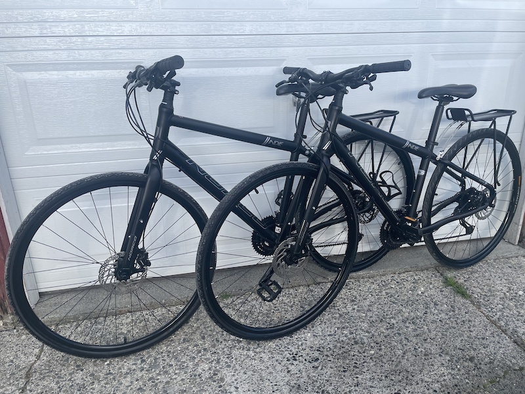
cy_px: 197
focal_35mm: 26
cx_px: 262
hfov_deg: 67.3
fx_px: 394
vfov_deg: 53.1
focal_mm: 4.2
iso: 32
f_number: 1.6
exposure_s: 1/988
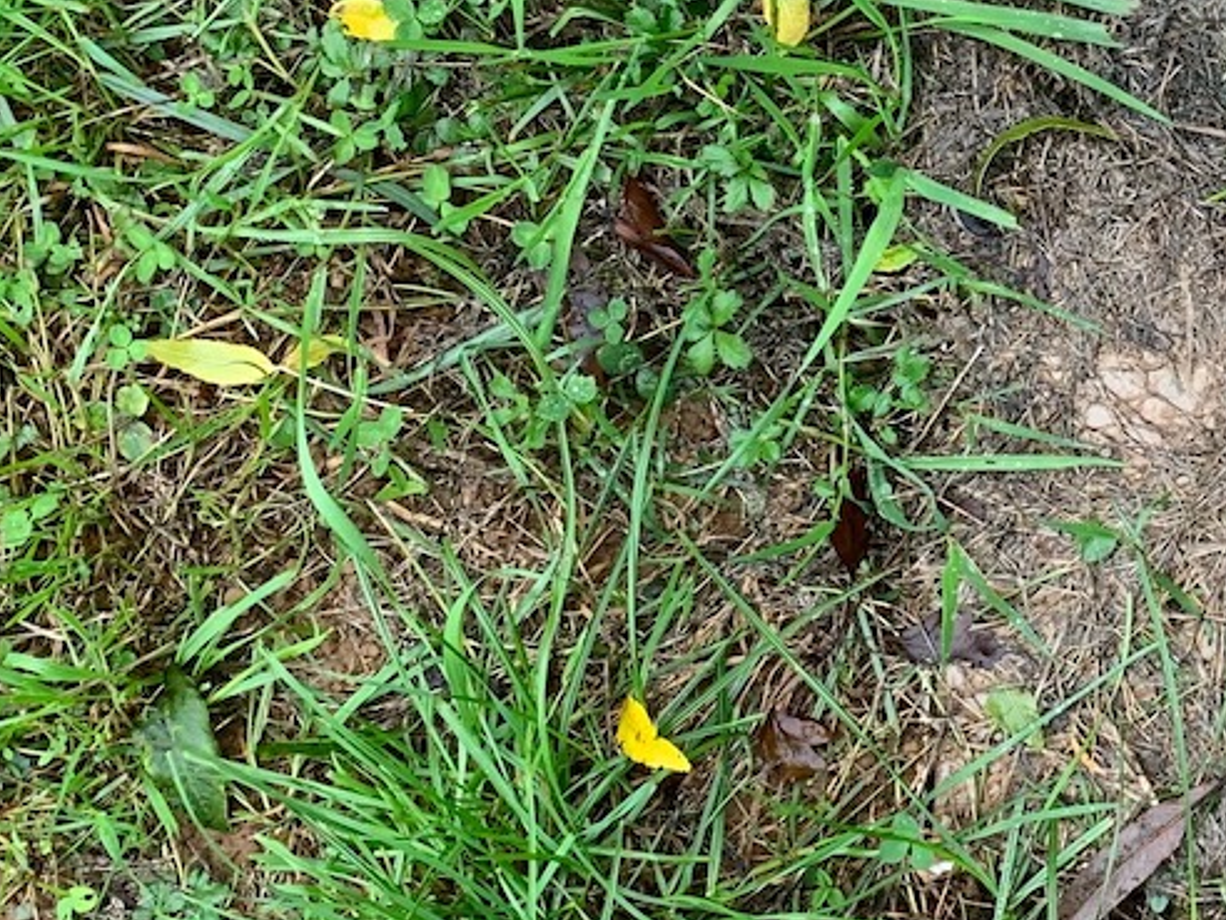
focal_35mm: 74
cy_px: 212
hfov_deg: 24.1
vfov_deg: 19.7
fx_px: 2621
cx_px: 1450
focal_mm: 4.25
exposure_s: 1/121
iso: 50
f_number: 1.8
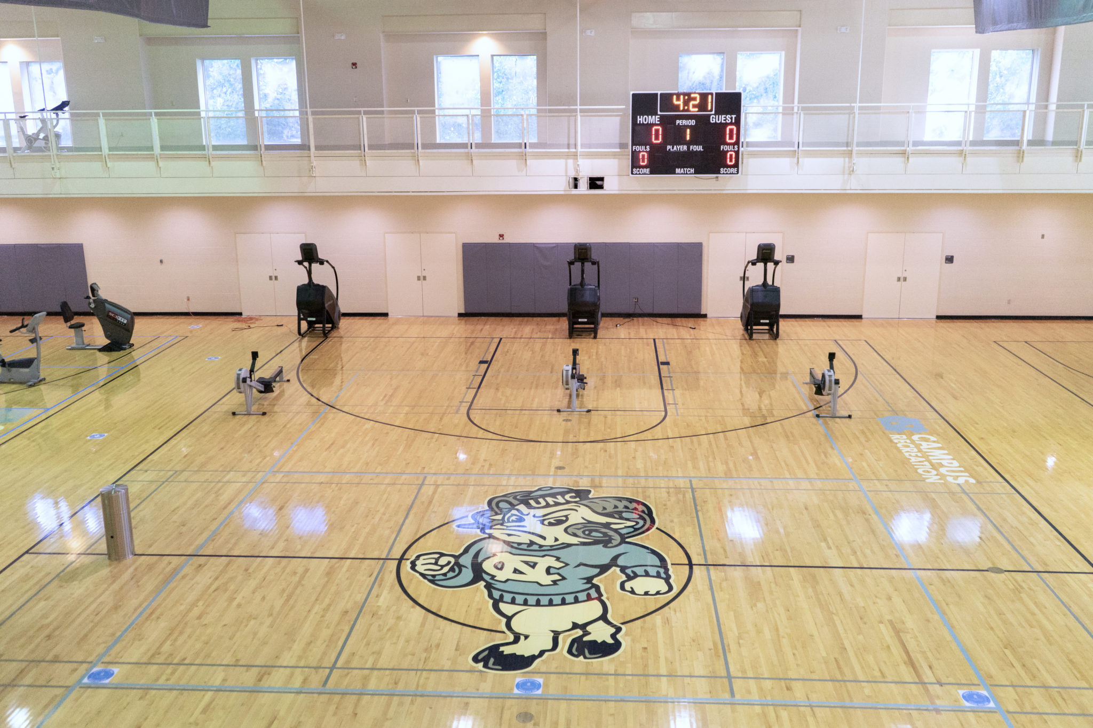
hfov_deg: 57.2
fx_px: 1002
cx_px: 546
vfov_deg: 40.0
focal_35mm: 33
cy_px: 364
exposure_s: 1/160
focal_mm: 33
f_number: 4
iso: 1600
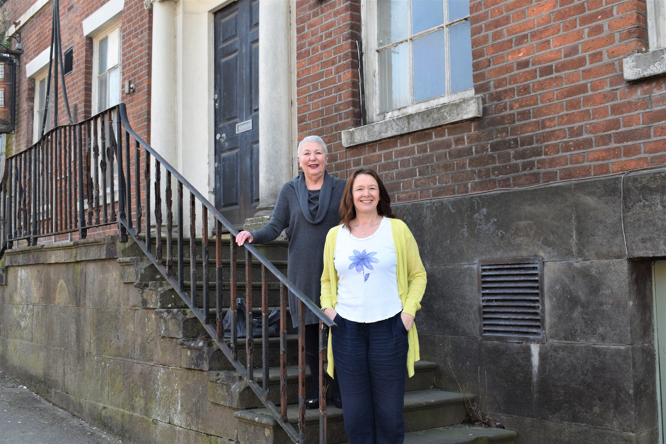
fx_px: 749
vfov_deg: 33.0
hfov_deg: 47.9
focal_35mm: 40
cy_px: 222
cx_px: 333
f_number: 7.1
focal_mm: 27
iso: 400
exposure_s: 1/200
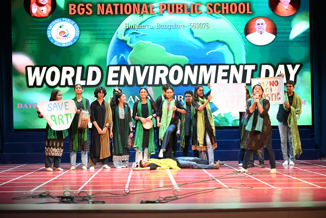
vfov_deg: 23.4
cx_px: 163
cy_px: 109
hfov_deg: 34.5
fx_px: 525
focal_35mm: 58
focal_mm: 58
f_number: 2.8
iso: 800
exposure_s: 1/125
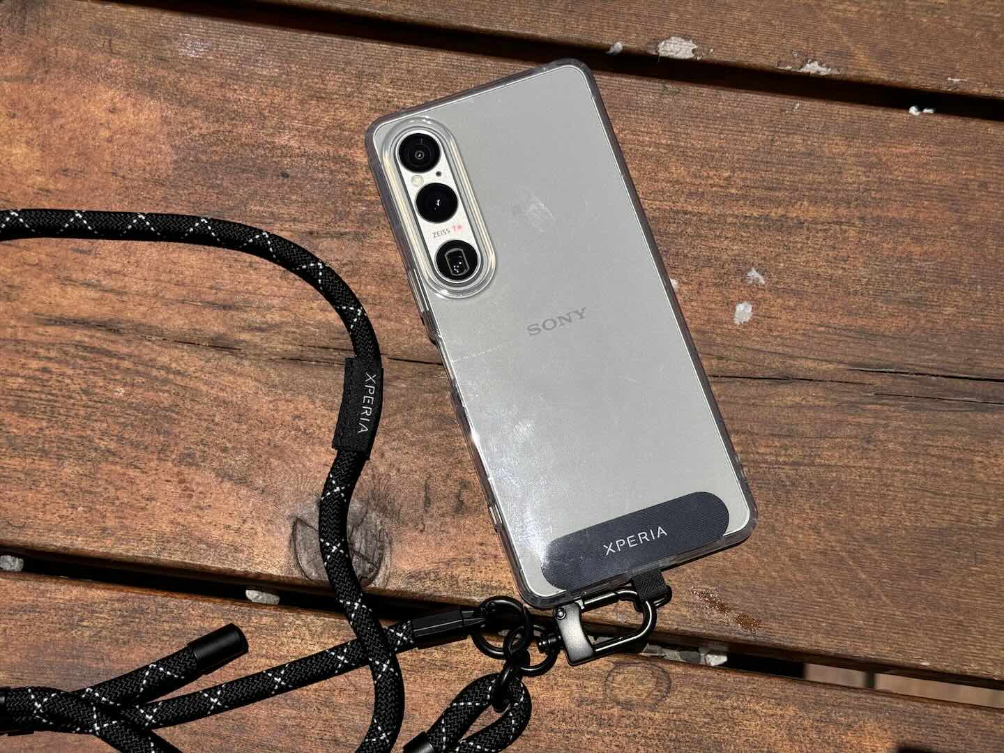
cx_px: 502
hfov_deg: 39.7
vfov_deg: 30.3
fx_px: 1392
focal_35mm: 48
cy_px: 376
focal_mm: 6.76
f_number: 1.78
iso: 64
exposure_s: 1/12500
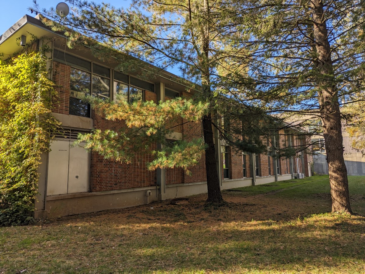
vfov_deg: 56.8
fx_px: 253
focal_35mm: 24
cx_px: 182
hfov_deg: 71.6
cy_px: 137
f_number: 1.85
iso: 40
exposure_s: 1/629
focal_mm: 6.81
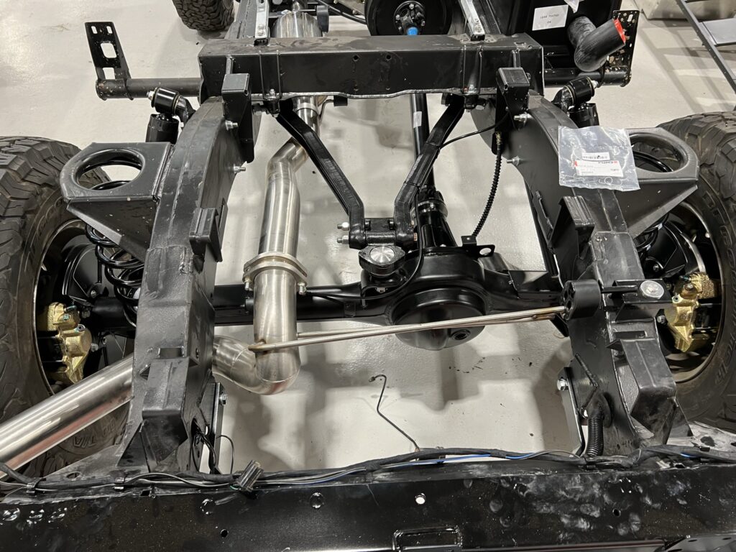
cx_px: 368
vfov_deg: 53.1
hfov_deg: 67.3
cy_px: 276
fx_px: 553
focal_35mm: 26
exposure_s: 1/50
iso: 80
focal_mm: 5.7
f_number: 1.5
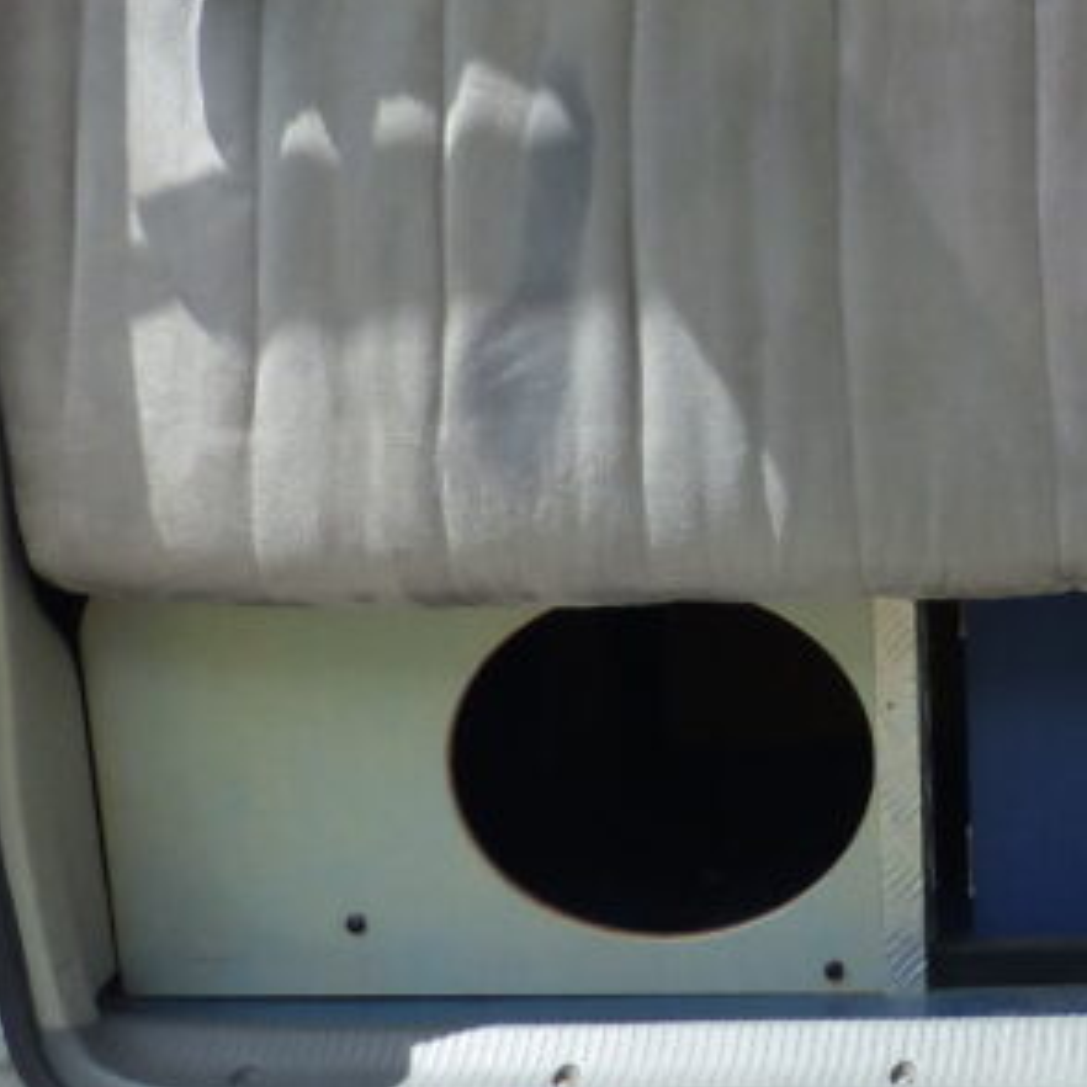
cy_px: 218
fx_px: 2736
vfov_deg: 22.2
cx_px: 1154
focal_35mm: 77
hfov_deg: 21.5
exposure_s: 1/400
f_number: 4
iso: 160
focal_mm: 4.5
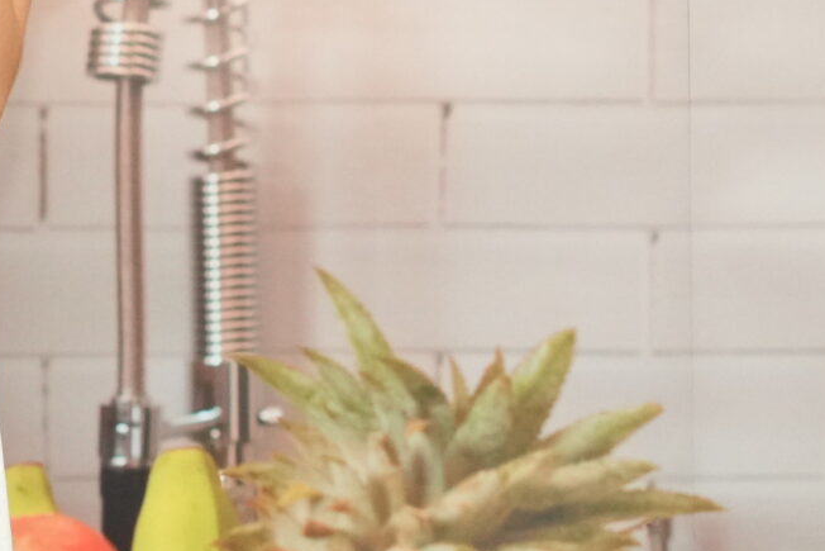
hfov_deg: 12.7
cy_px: -198
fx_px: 3598
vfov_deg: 8.6
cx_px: -194
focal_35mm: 157
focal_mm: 40
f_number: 5.6
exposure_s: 1/200
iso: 2000
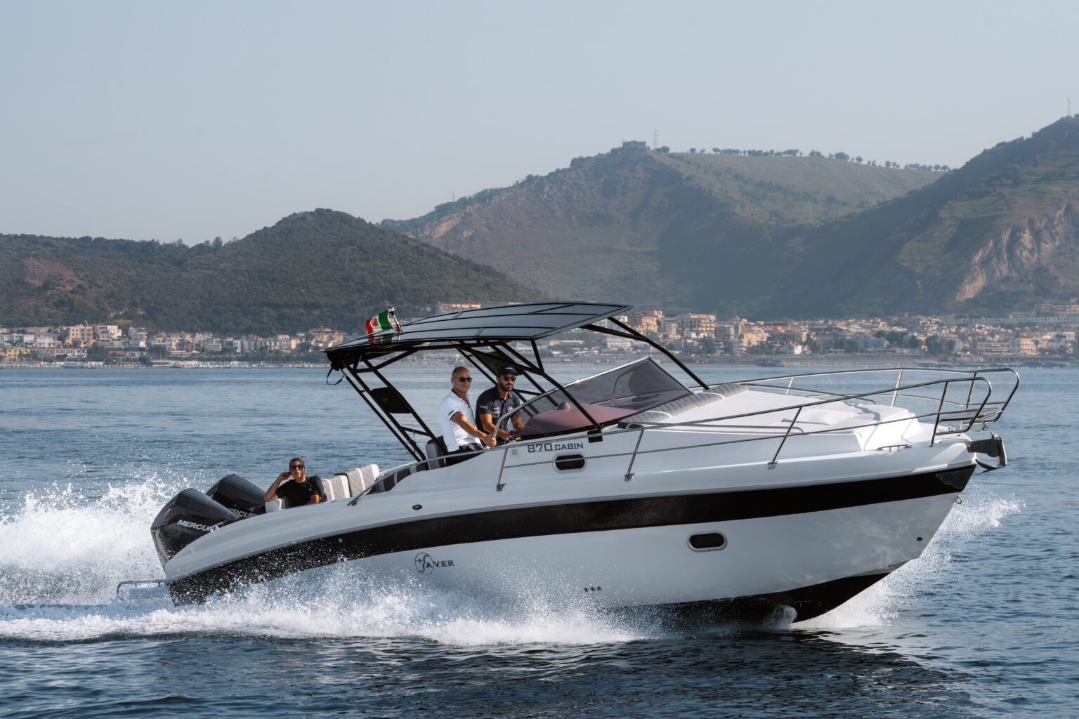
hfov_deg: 17.2
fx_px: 3566
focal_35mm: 119
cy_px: 360
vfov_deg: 11.5
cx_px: 540
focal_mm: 119
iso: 500
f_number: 10
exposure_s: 1/1250
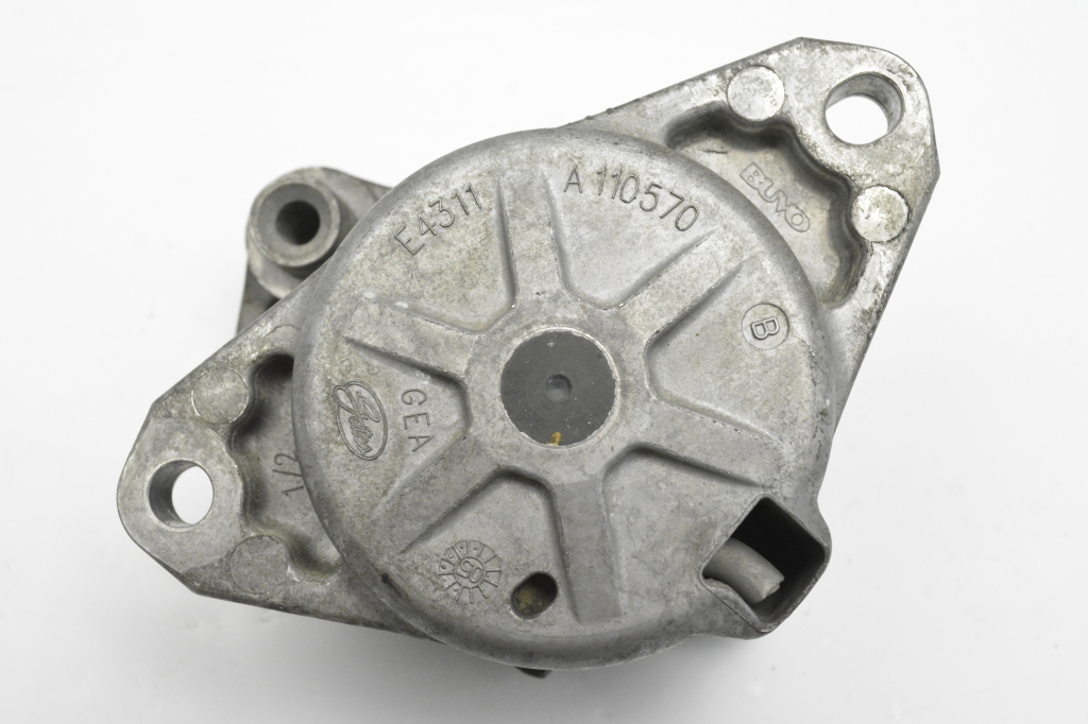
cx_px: 544
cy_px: 362
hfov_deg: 43.6
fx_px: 1359
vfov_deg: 29.8
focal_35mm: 45
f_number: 9
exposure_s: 1/320
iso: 6400
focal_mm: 30
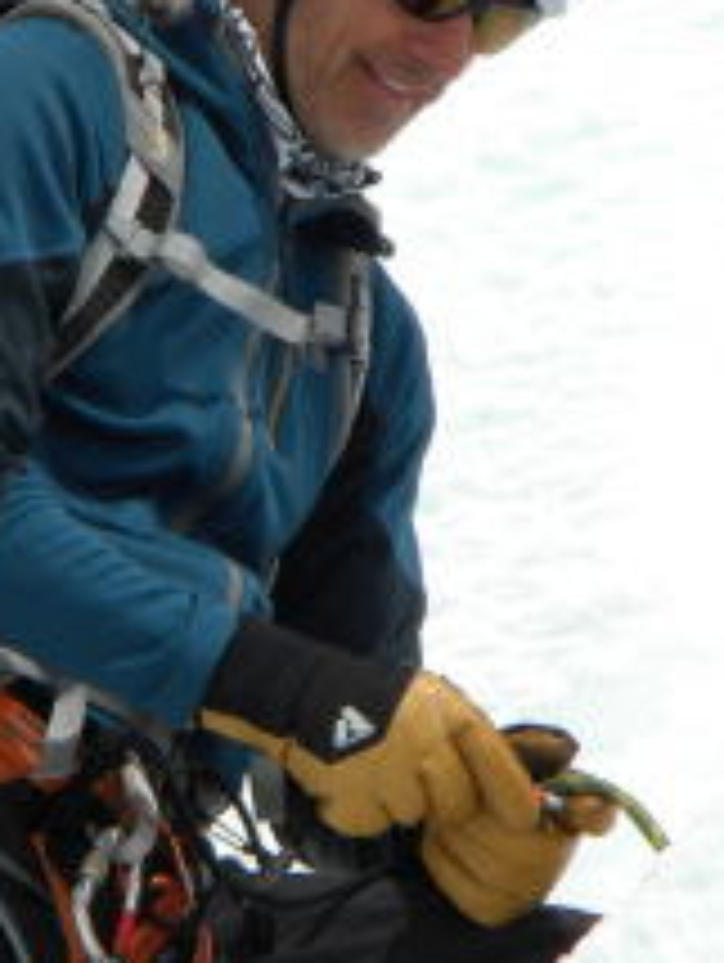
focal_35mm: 623
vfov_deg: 3.2
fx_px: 17339
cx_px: 117
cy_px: 342
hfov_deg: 2.4
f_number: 5.4
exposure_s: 1/782
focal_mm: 50.4
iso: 80
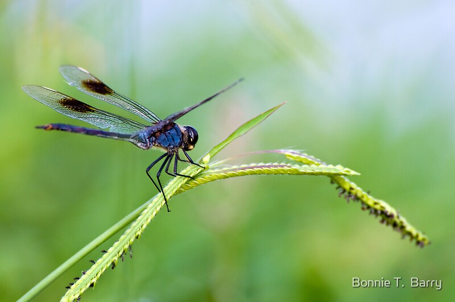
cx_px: 228
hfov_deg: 3.4
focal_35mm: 600
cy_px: 151
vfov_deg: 2.3
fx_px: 7573
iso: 200
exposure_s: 1/200
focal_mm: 400
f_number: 7.1
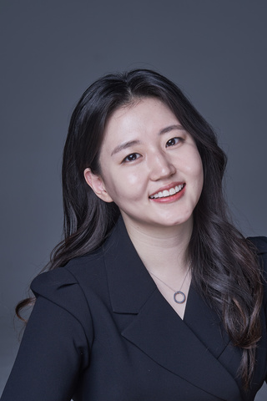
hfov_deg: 16.3
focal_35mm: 84
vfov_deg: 24.2
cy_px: 200
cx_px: 134
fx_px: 934
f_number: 8
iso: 100
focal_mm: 56
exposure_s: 1/125
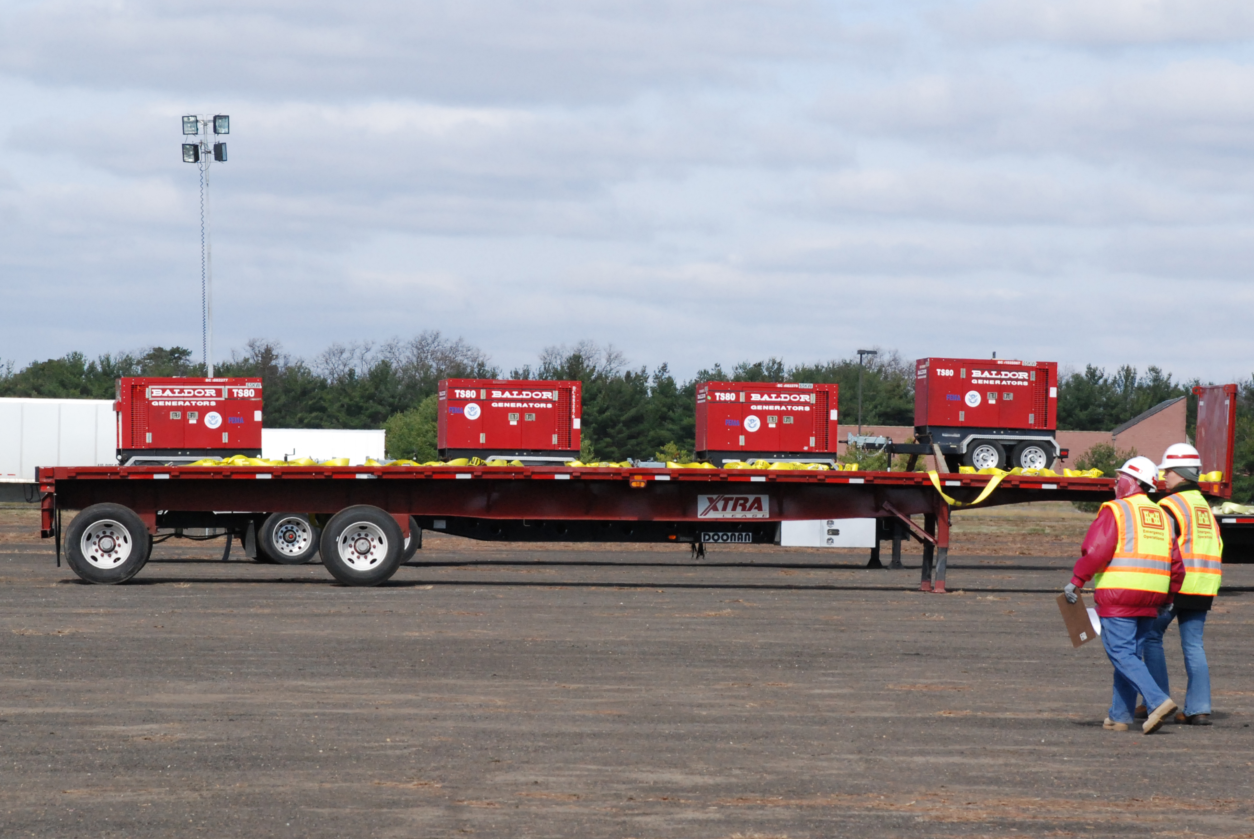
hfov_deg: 17.0
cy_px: 420
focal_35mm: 120
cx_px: 627
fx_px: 4185
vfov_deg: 11.5
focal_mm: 80
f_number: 9
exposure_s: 1/1250
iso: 800
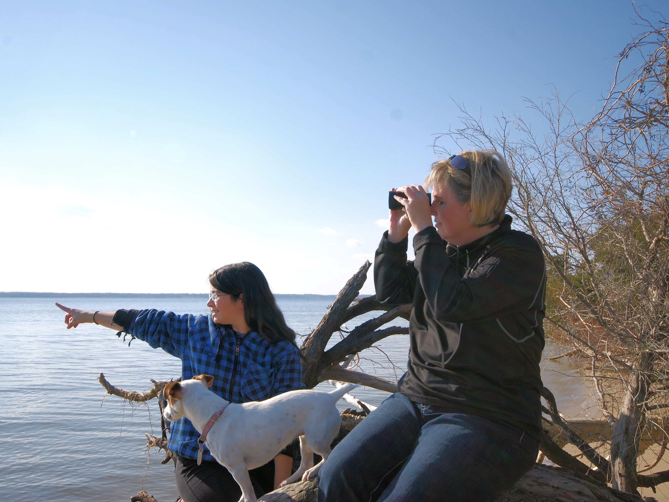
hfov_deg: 55.3
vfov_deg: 42.9
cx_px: 338
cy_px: 248
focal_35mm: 33
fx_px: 638
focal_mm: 20
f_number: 7.1
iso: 100
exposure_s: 1/200
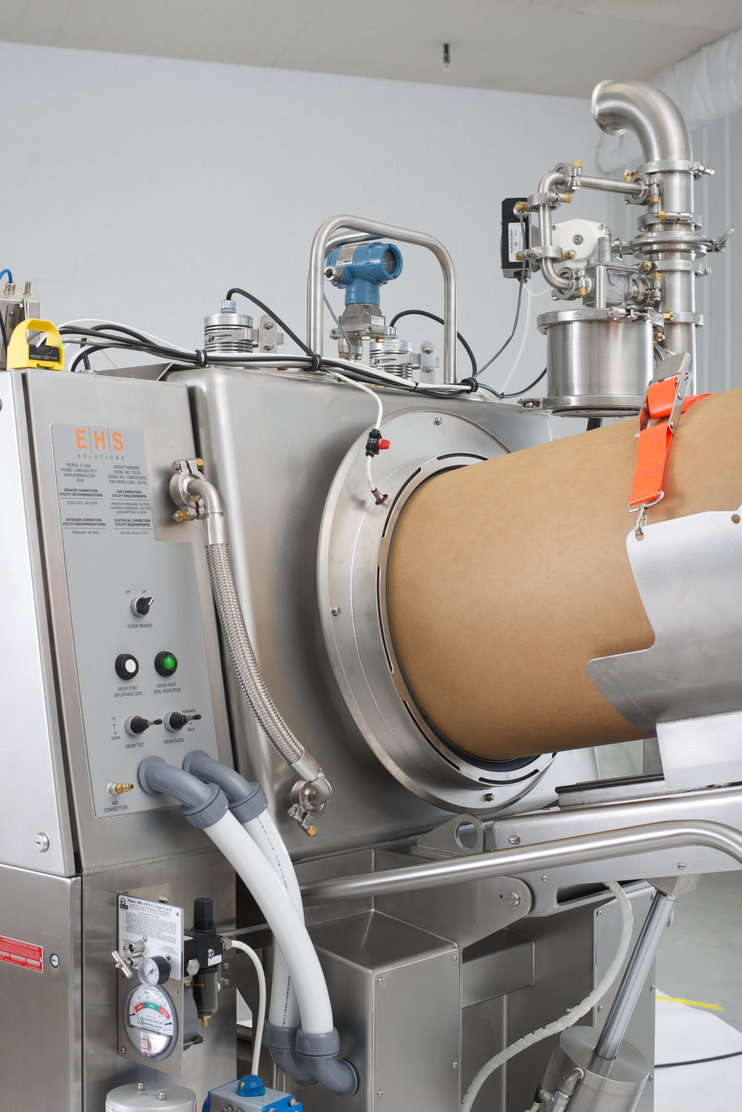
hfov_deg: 27.0
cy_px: 556
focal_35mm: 50
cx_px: 371
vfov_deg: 39.6
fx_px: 1544
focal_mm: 50
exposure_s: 1/200
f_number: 5.6
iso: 63
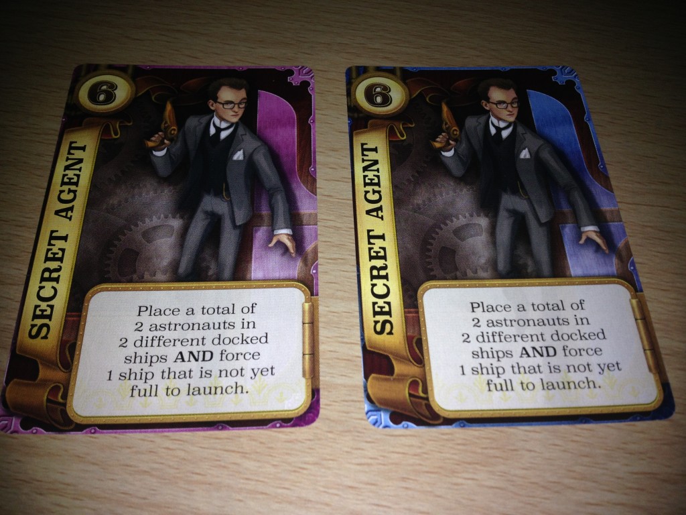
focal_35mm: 35
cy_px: 258
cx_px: 343
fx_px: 694
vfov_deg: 40.7
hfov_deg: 52.6
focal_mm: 4.28
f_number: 2.4
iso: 50
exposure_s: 1/205
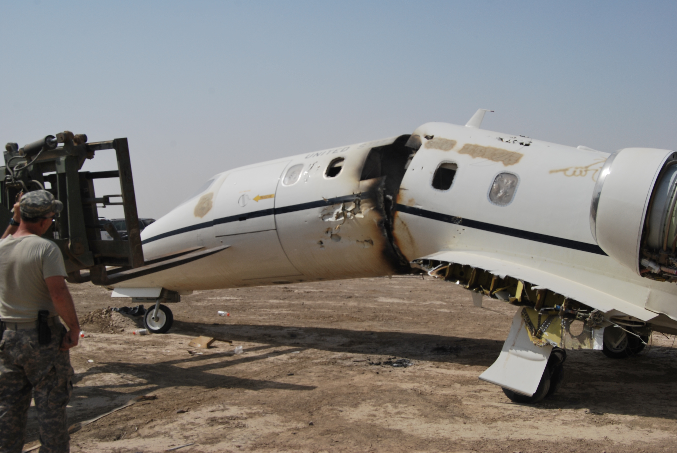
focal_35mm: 42
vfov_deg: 32.0
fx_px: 791
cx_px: 338
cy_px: 226
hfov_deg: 46.3
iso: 100
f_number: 9
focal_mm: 28
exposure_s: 1/320
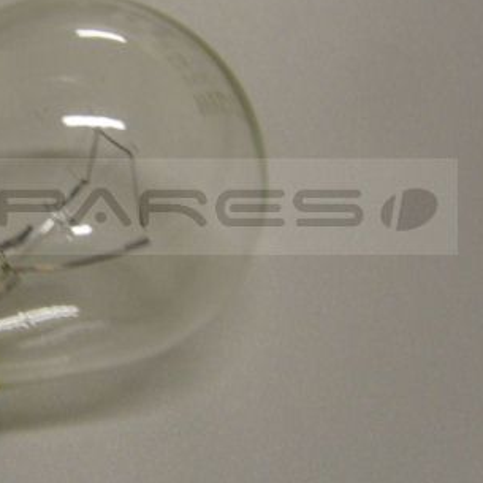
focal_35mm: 65
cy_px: 206
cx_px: 16
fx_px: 1026
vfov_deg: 26.5
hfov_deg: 25.4
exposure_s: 1/30
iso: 155
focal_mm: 7.4
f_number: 2.8
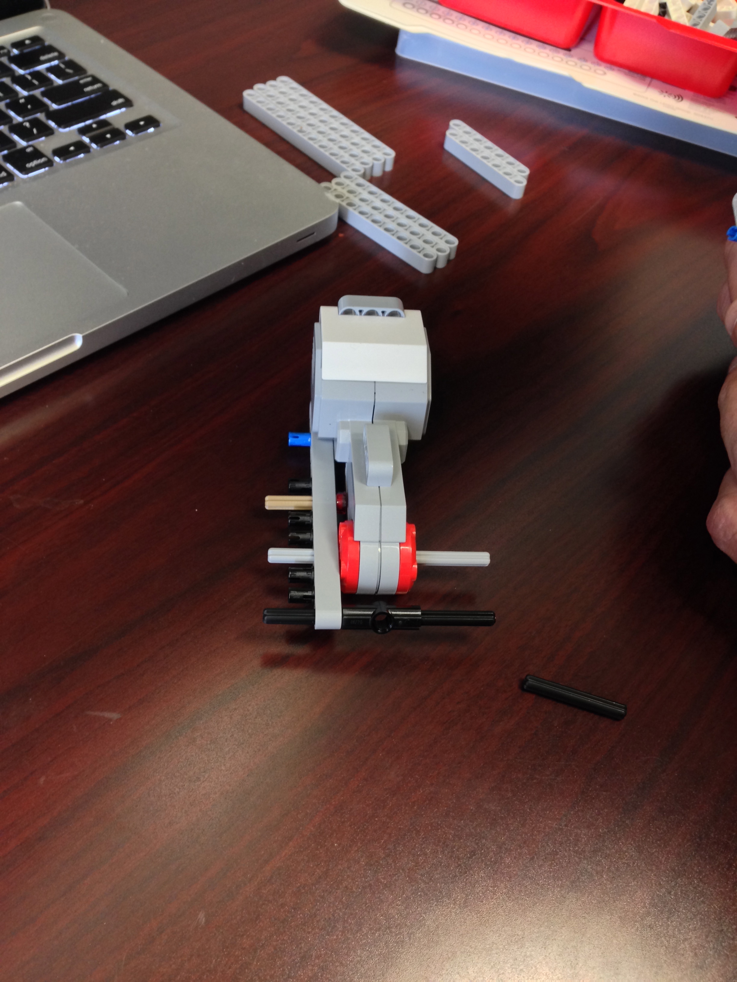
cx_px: 368
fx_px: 937
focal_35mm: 33
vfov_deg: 55.4
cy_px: 491
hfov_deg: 42.9
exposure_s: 1/20
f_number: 2.4
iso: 125
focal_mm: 4.12
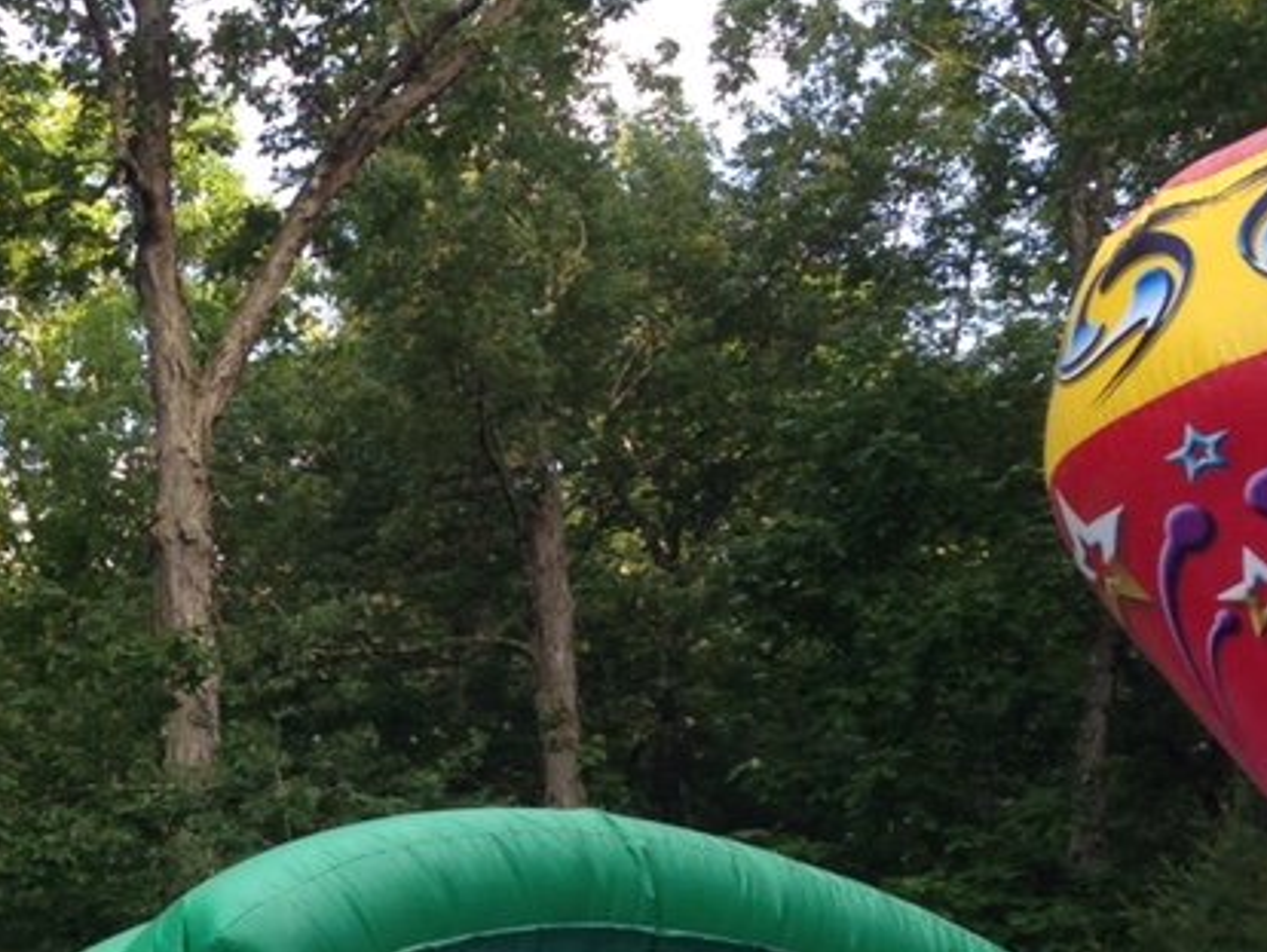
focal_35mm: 102
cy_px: 955
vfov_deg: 14.3
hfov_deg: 18.8
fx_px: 3736
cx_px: 18
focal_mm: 4.12
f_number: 2.4
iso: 50
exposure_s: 1/120
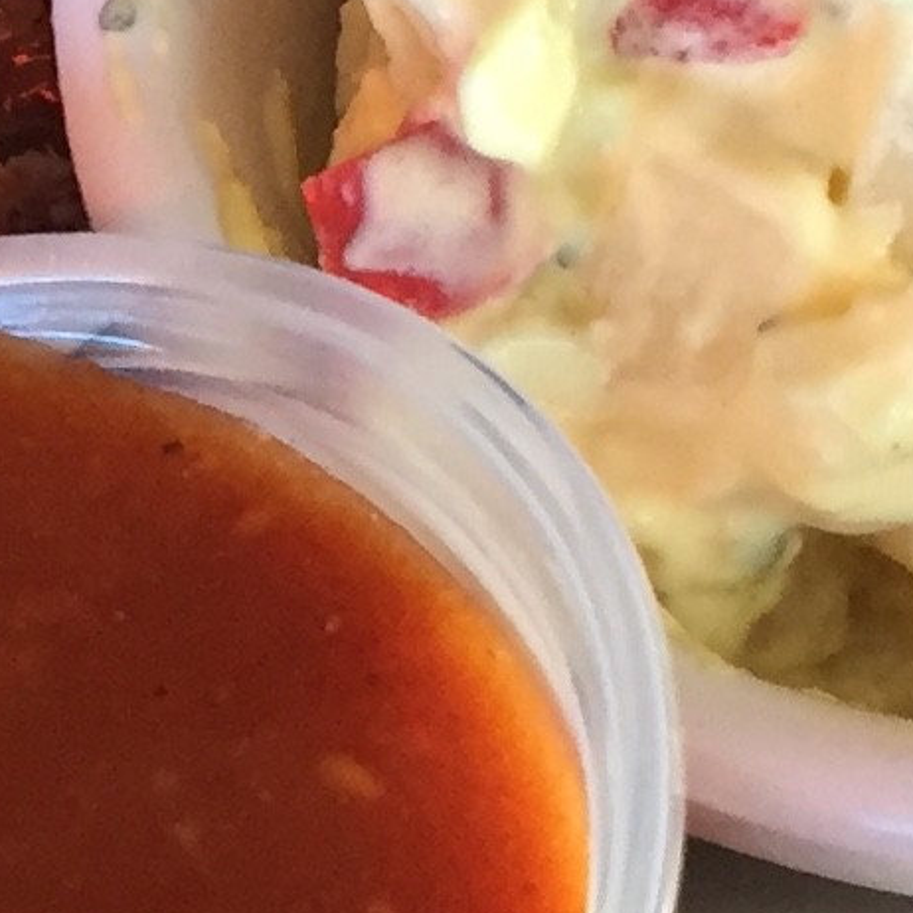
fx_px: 5401
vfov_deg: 9.7
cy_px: 514
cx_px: -530
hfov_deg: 9.4
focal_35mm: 181
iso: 80
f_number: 2.2
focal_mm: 4.15
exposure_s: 1/30
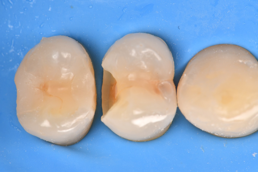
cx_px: 129
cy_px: 86
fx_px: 1125
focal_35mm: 157
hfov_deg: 13.1
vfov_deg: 8.7
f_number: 32
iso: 200
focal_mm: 105
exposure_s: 1/160
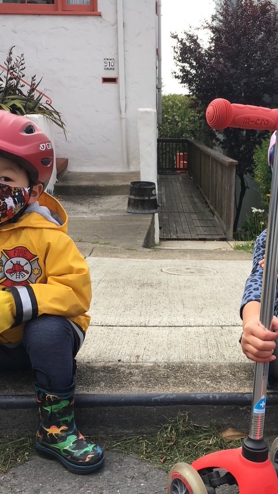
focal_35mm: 43
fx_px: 563
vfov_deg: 47.3
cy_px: 252
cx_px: 195
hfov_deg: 27.5
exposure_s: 1/516
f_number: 2.2
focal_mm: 4.15
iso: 25
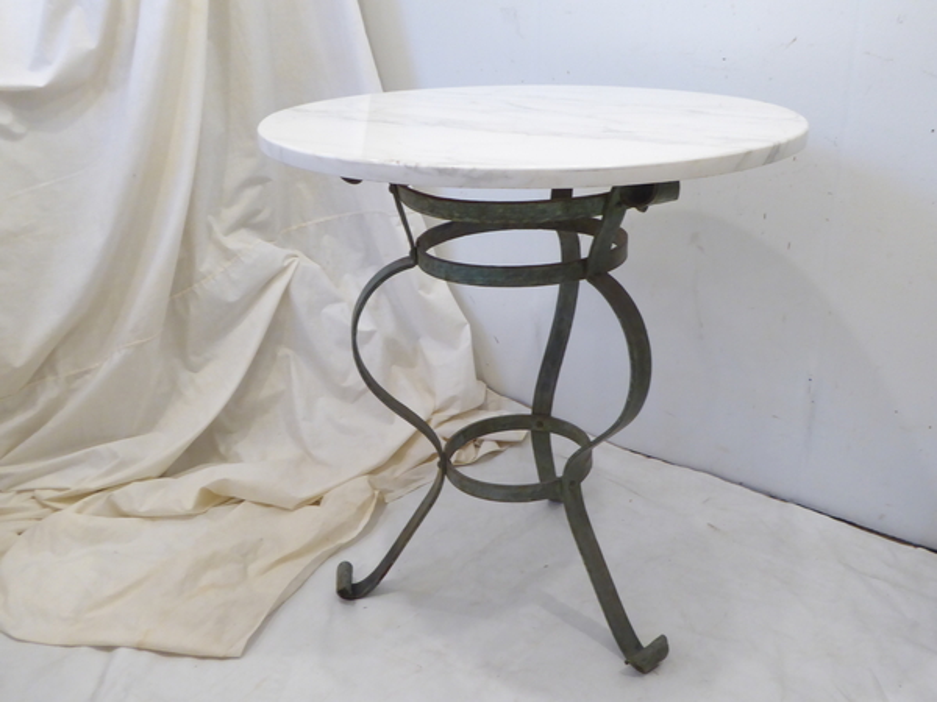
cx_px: 468
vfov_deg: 41.8
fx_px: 920
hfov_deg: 54.0
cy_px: 351
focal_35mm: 34
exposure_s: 1/25
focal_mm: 5.8
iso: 400
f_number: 3.6
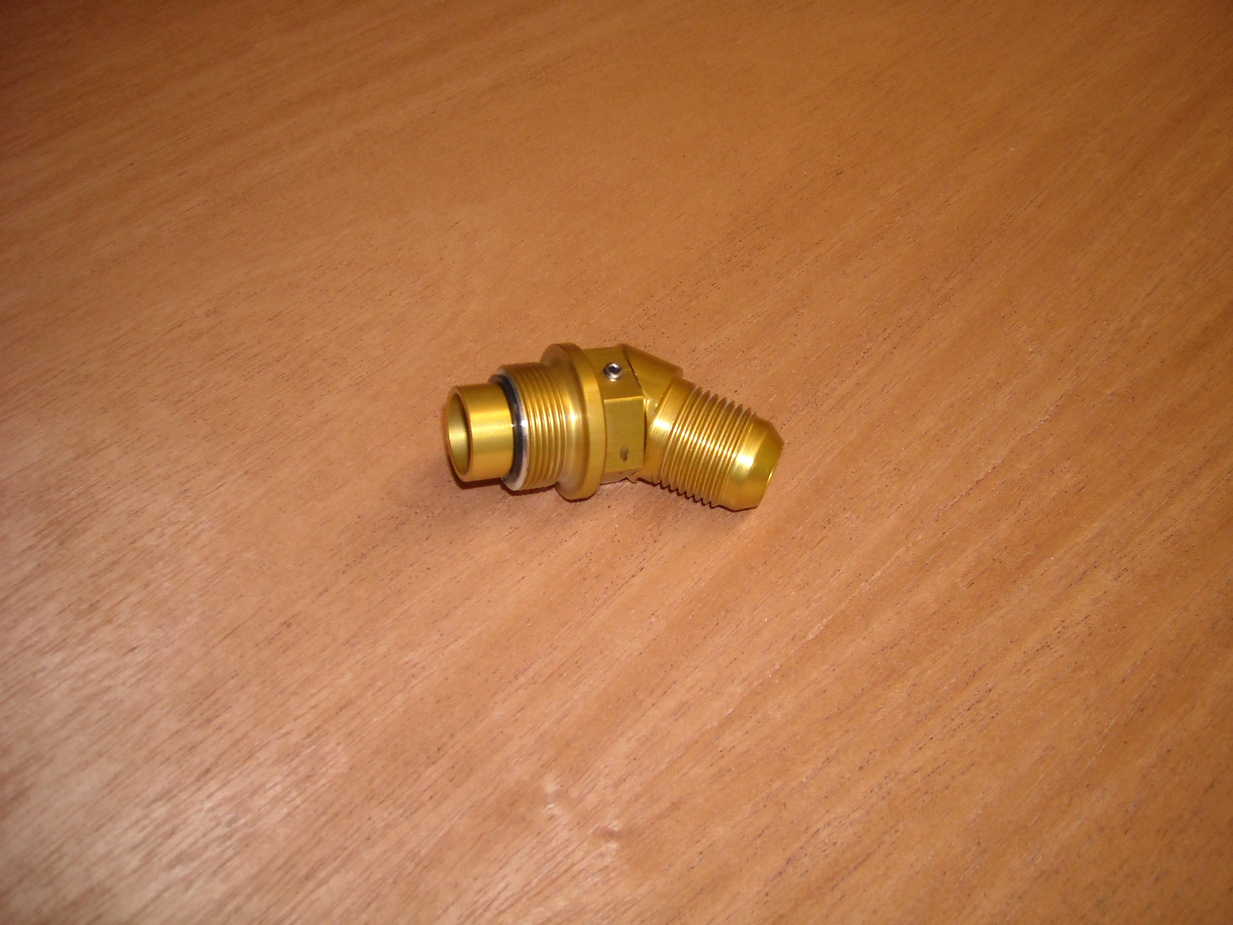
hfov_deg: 52.6
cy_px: 462
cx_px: 616
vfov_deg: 40.7
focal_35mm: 35
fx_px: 1247
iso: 200
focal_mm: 5.7
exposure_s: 1/60
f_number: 5.6
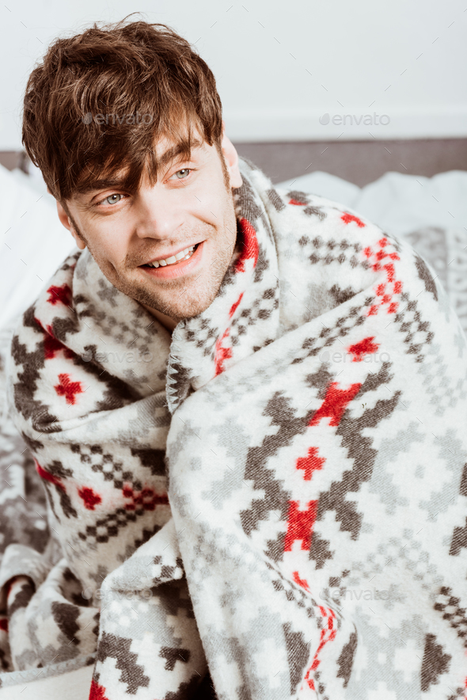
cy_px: 350
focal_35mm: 70
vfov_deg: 28.8
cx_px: 234
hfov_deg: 19.5
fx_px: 1361
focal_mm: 70
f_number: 5
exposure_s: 1/200
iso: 100
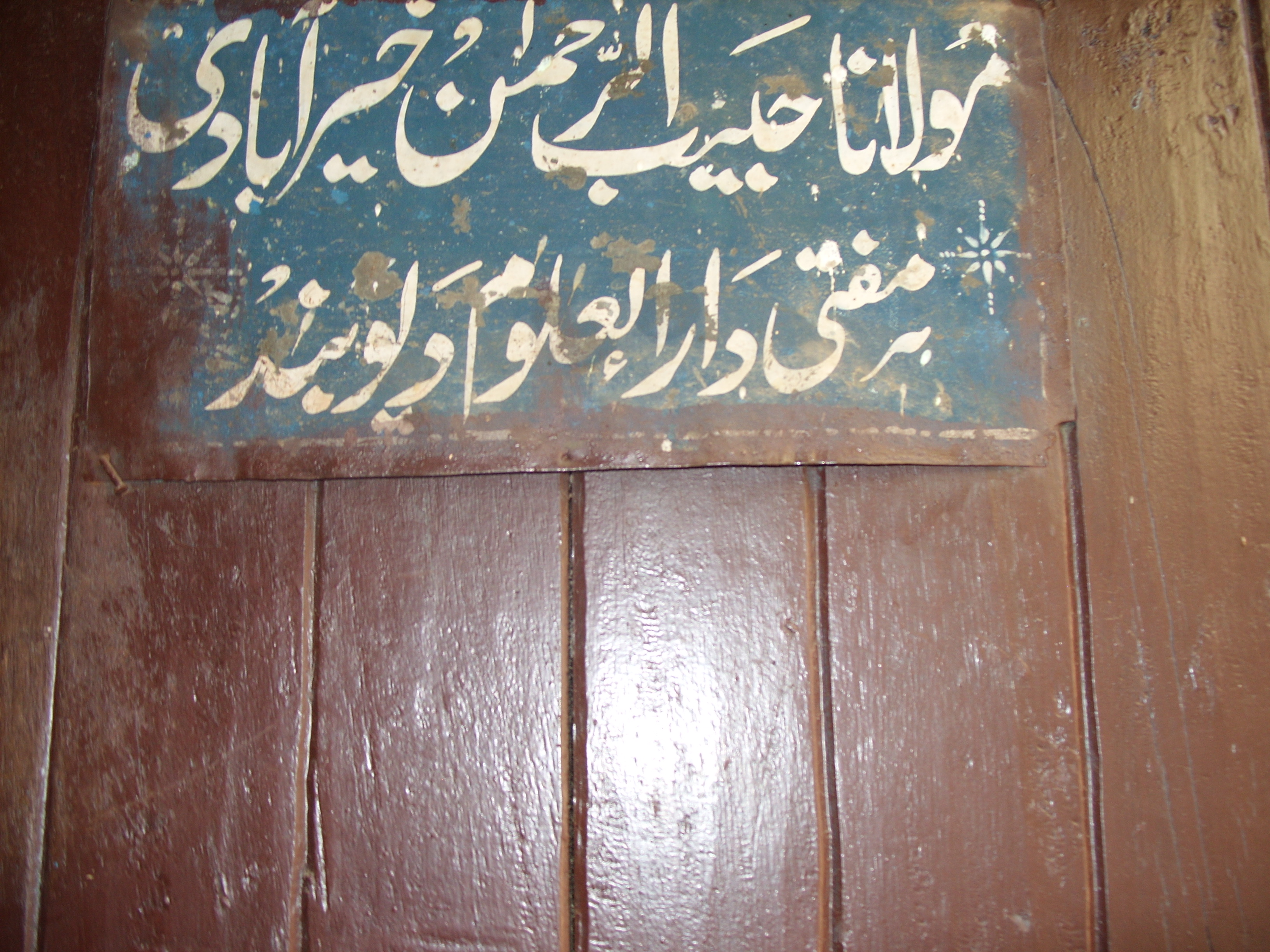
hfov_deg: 49.0
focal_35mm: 38
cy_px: 476
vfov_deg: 37.7
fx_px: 1394
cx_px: 635
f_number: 2.8
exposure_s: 1/30
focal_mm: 7.8
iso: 50
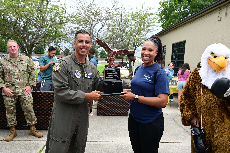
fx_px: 198
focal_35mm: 31
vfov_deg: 42.3
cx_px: 115
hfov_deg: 60.3
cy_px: 76
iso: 500
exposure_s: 1/200
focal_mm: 31
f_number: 8
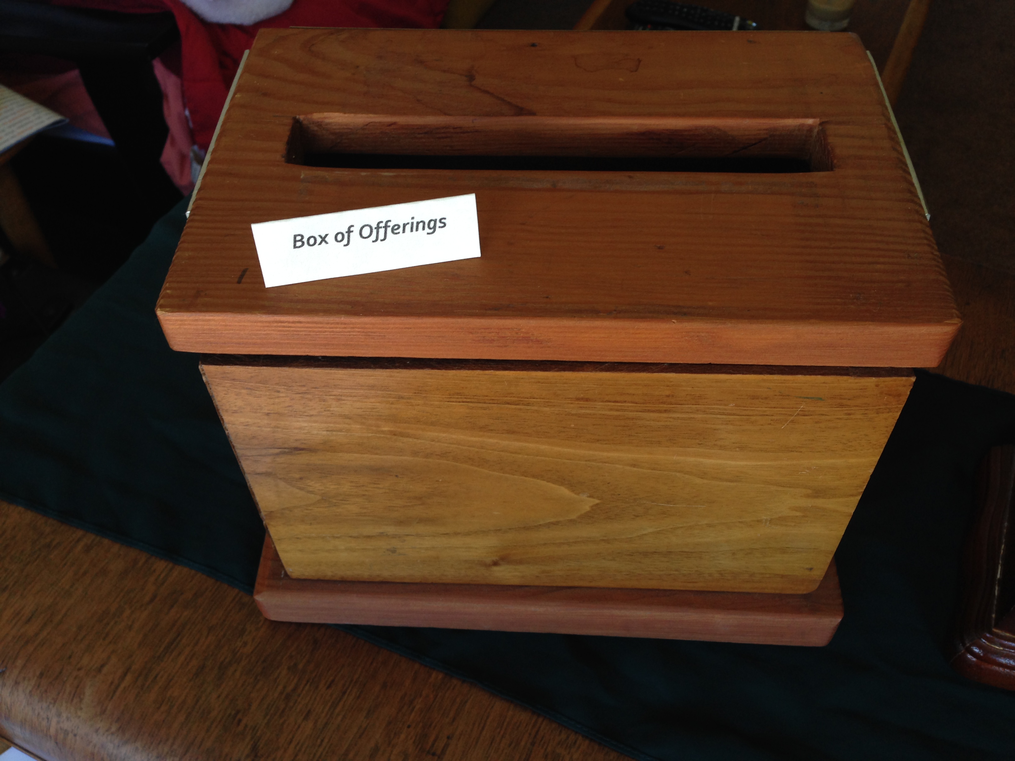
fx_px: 968
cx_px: 508
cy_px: 380
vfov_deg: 42.9
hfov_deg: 55.4
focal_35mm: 33
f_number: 2.4
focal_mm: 4.12
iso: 50
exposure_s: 1/20
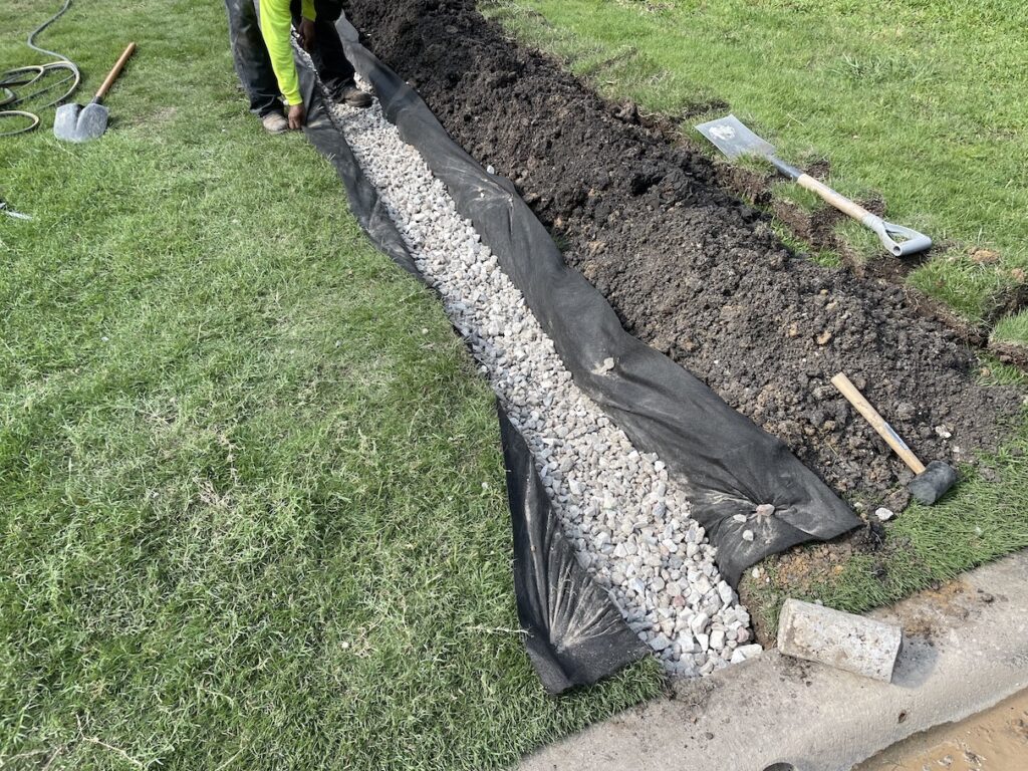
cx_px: 514
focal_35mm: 26
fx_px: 772
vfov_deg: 53.1
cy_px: 386
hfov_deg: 67.3
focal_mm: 4.2
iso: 32
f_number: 1.6
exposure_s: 1/972
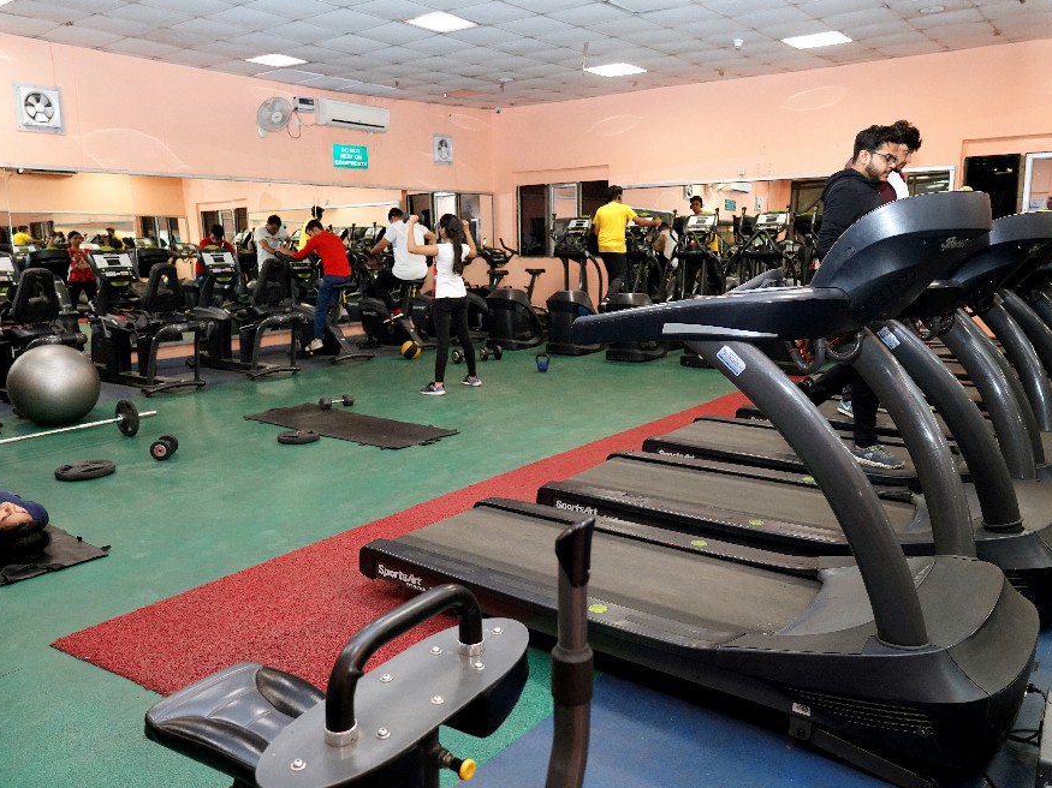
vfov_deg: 51.3
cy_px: 399
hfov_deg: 65.3
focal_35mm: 27
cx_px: 525
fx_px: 820
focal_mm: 24
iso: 2500
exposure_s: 1/125
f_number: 4
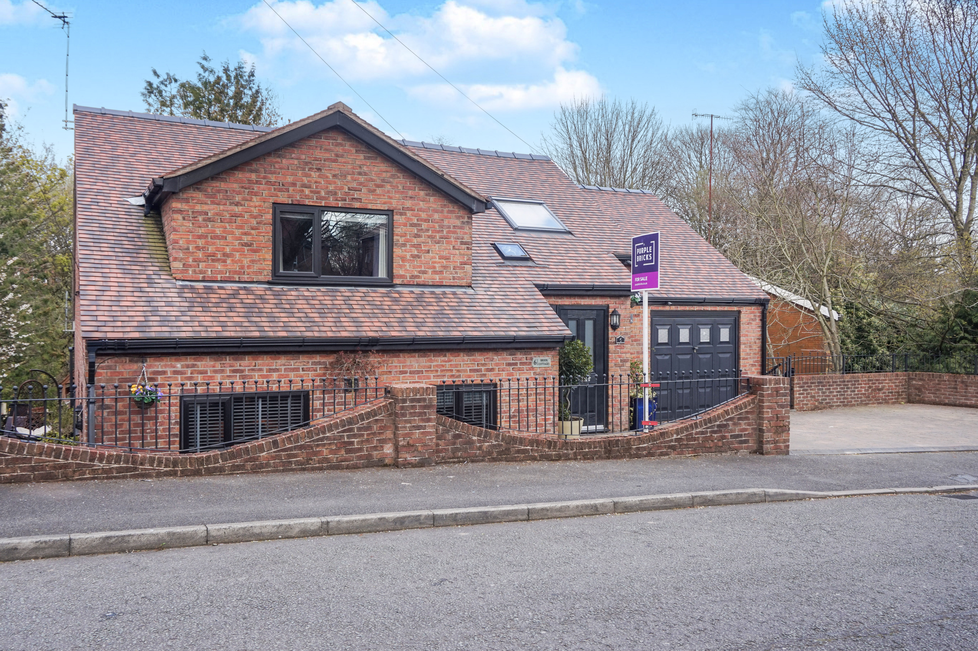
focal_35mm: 30
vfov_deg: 43.6
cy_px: 326
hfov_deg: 62.0
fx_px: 815
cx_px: 489
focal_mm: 20
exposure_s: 1/100
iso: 100
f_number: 7.1
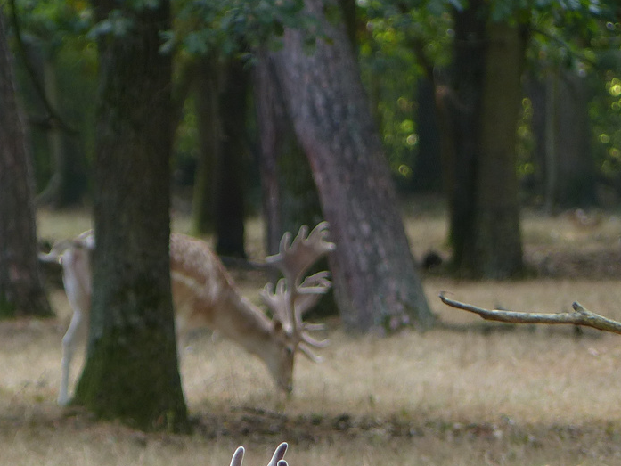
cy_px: 454
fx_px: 19091
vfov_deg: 1.4
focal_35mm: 1064
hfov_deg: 1.9
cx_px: 229
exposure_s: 1/125
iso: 100
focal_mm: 92.7
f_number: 2.8
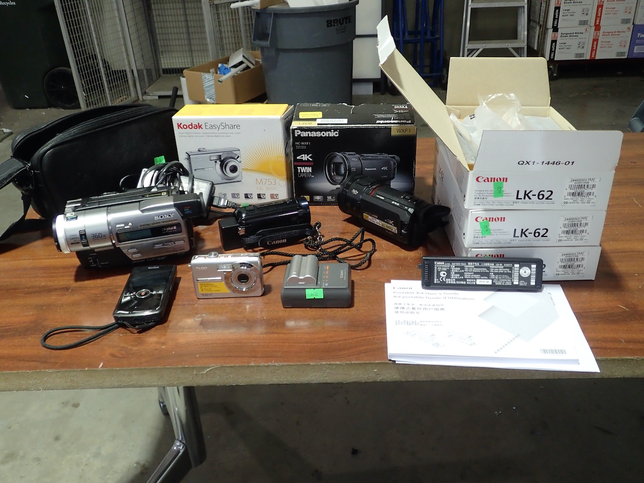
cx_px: 322
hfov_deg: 60.0
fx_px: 558
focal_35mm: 30
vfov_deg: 46.8
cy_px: 242
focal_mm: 5.5
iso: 320
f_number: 2.3
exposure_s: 1/30
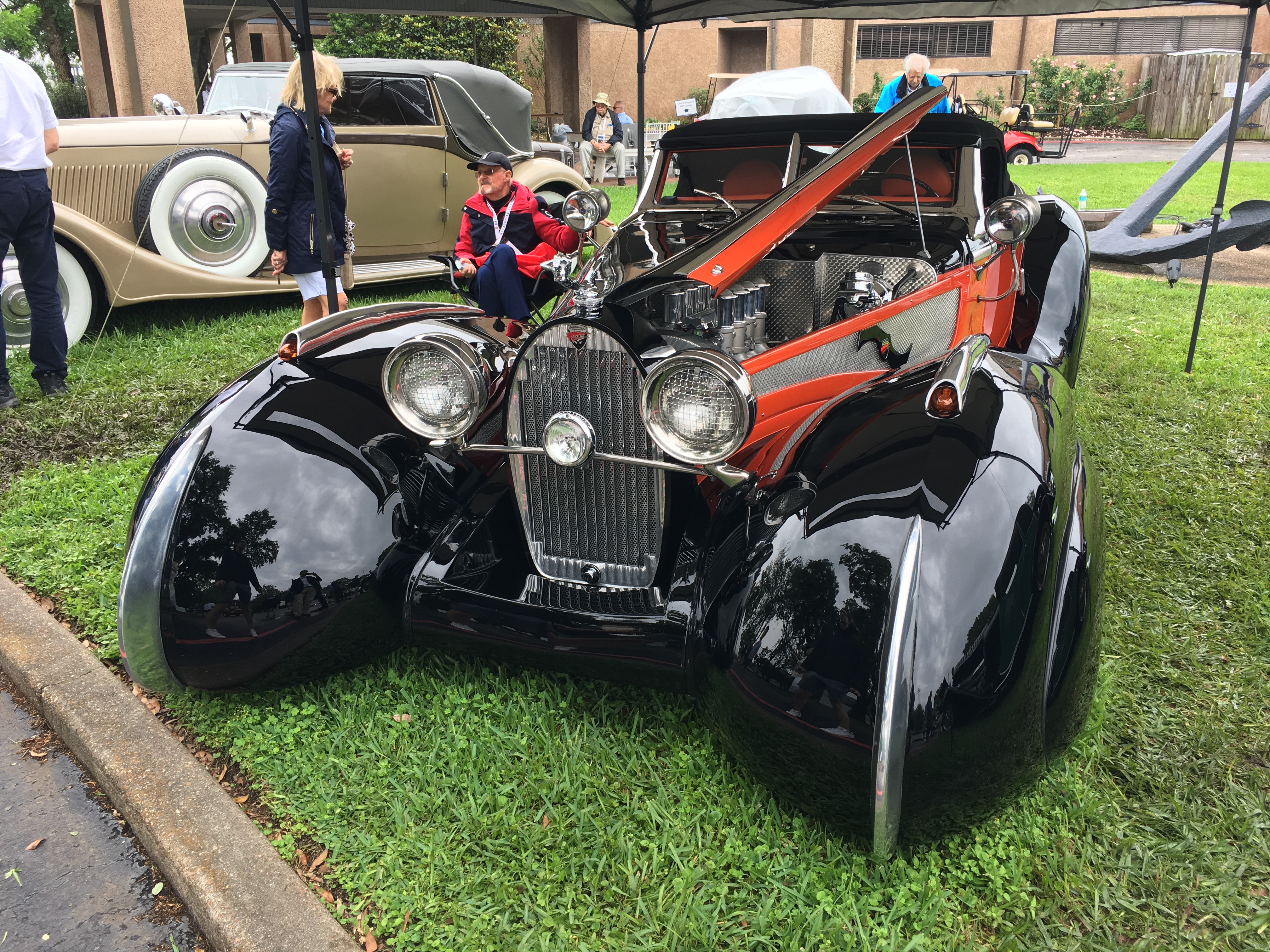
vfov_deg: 48.2
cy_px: 476
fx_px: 1064
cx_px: 635
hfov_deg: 61.7
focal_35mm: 29
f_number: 2.2
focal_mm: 4.15
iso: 25
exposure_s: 1/144
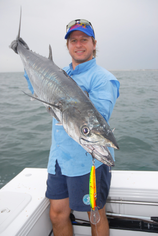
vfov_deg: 57.2
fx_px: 217
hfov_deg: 40.1
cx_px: 79
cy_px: 118
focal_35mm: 33
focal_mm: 22
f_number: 4
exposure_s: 1/125
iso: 200
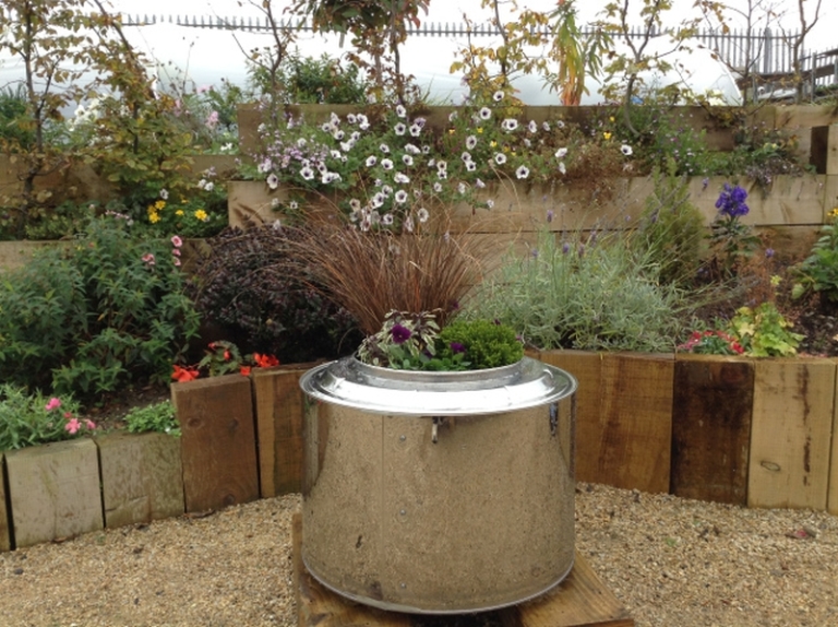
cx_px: 419
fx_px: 798
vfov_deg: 42.9
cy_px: 314
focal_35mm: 33
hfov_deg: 55.4
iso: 25
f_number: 2.4
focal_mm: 3.3
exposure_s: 1/154
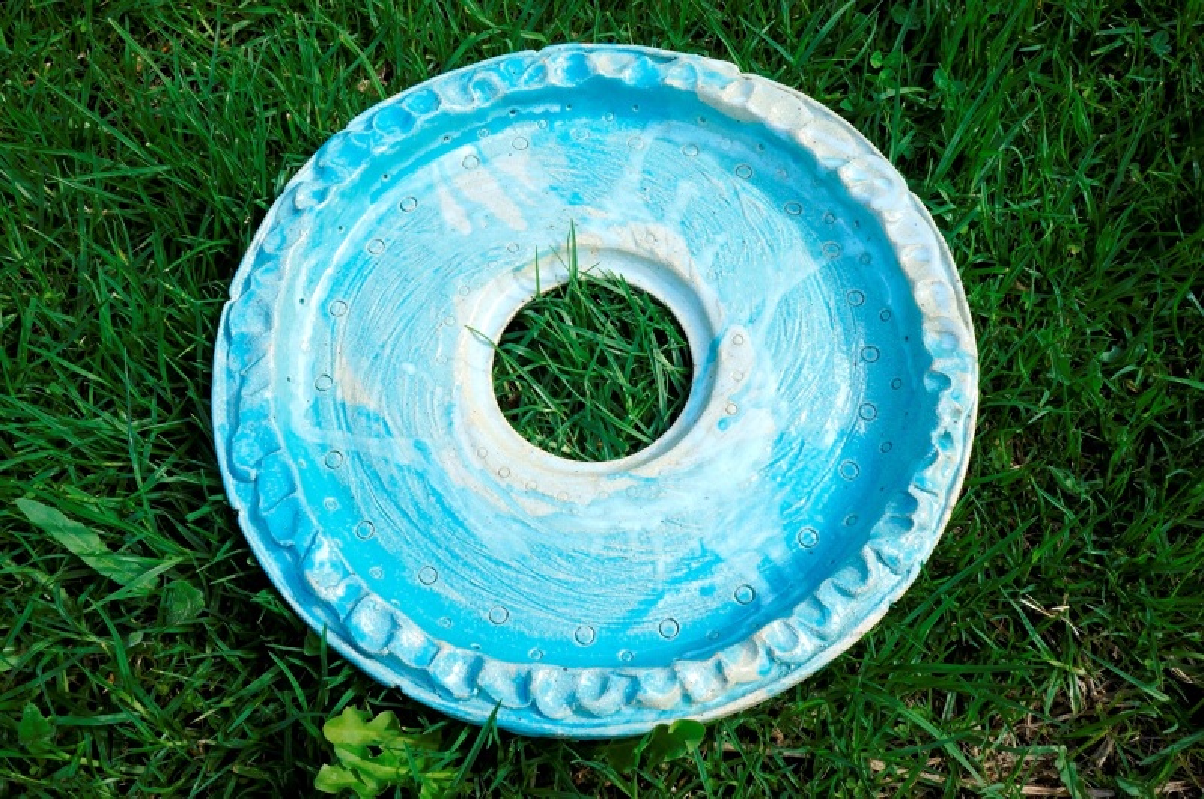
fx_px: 1102
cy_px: 400
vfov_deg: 39.9
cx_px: 602
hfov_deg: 57.3
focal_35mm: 33
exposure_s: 1/60
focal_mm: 33
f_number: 25
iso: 800
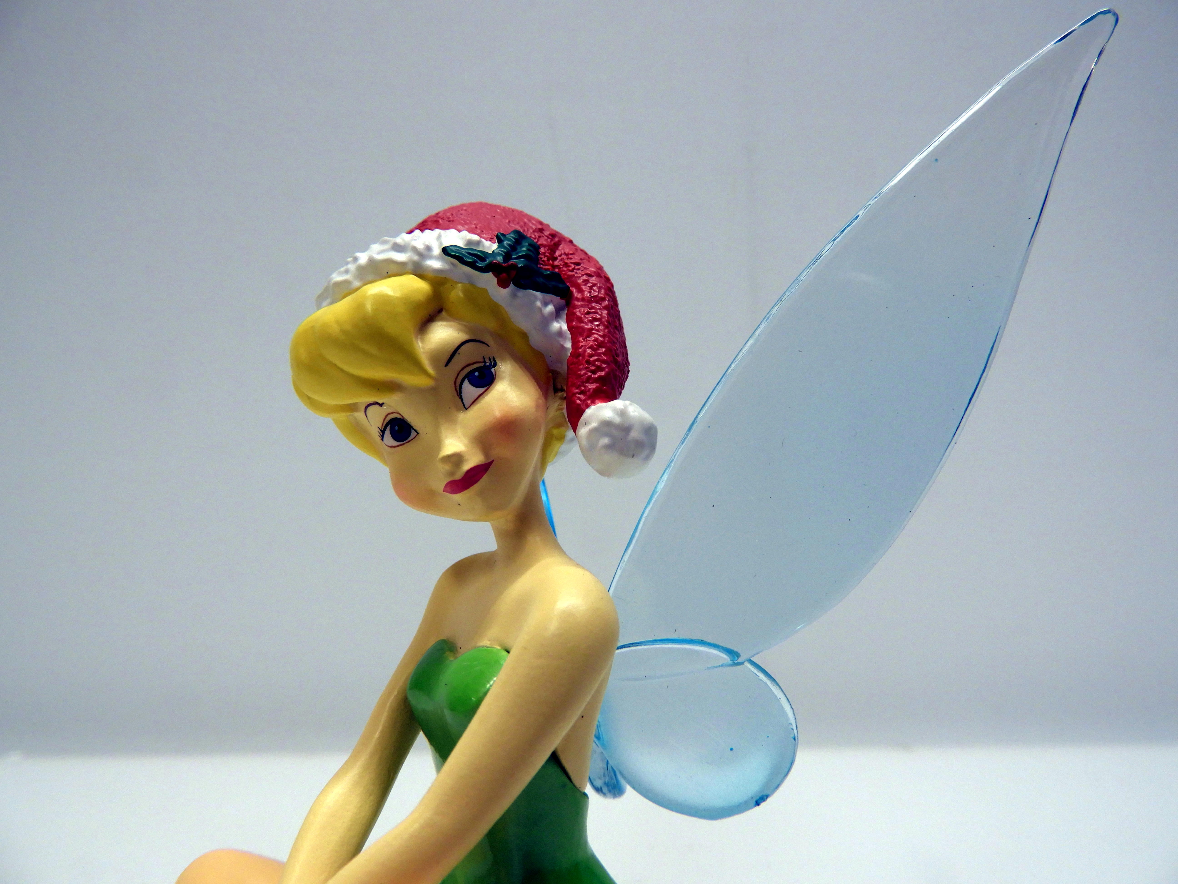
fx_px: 817
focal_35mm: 24
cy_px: 442
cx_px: 589
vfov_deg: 56.8
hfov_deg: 71.6
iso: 100
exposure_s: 1/30
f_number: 3.3
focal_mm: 4.3
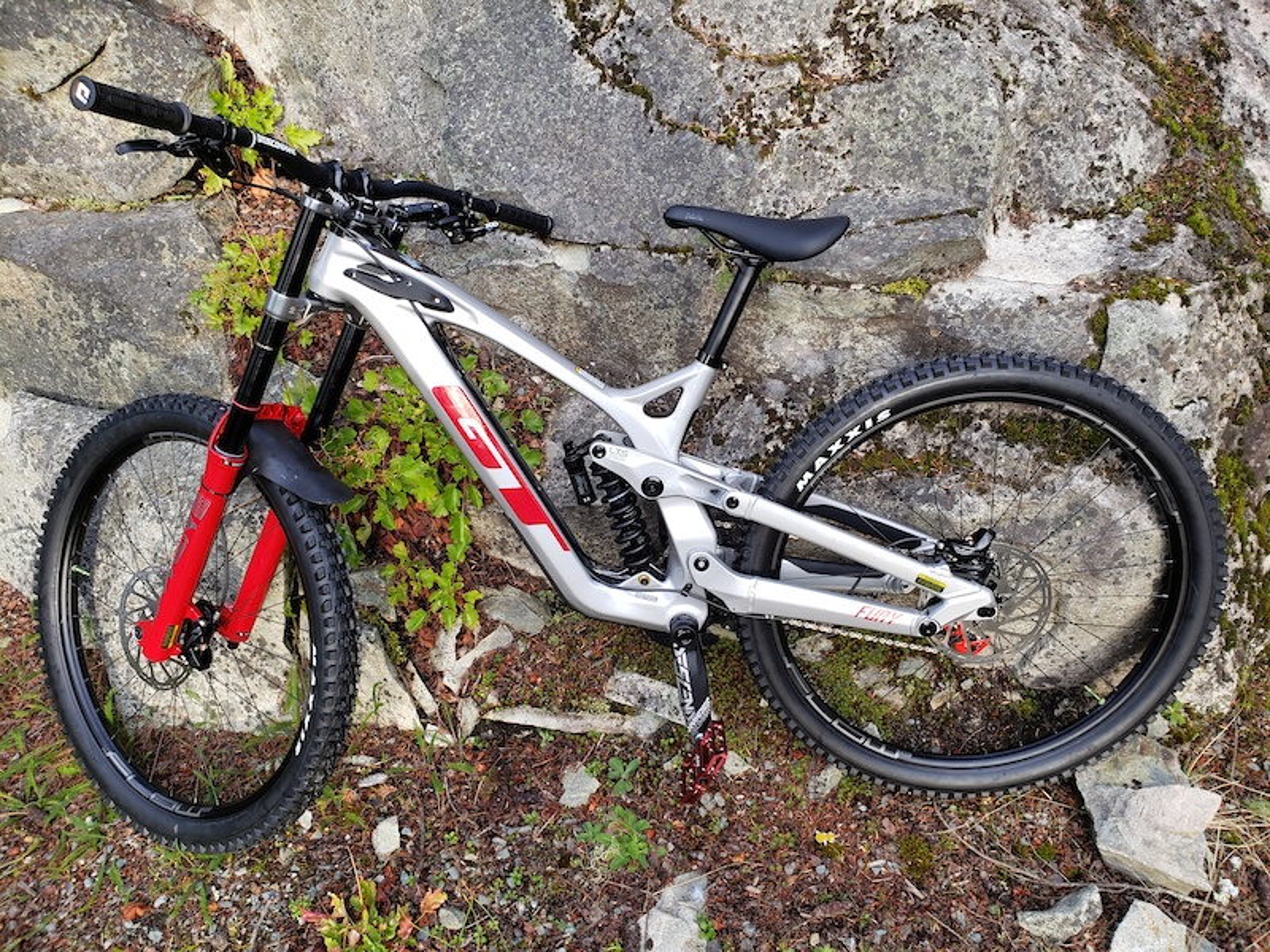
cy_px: 476
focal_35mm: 26
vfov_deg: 53.1
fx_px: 954
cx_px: 635
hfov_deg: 67.3
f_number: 2.4
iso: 80
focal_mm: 4.3
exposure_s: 1/100
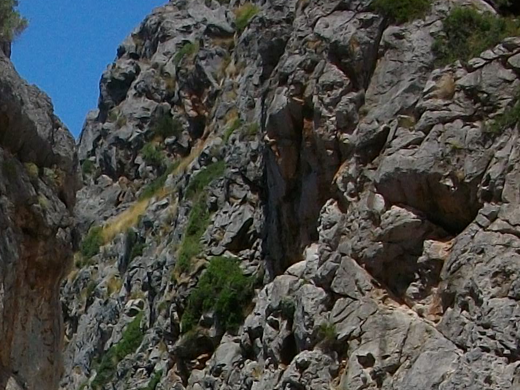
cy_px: 622
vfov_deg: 11.5
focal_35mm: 122
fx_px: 1833
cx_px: -32
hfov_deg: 15.8
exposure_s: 1/600
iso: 80
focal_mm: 5.7
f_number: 5.5
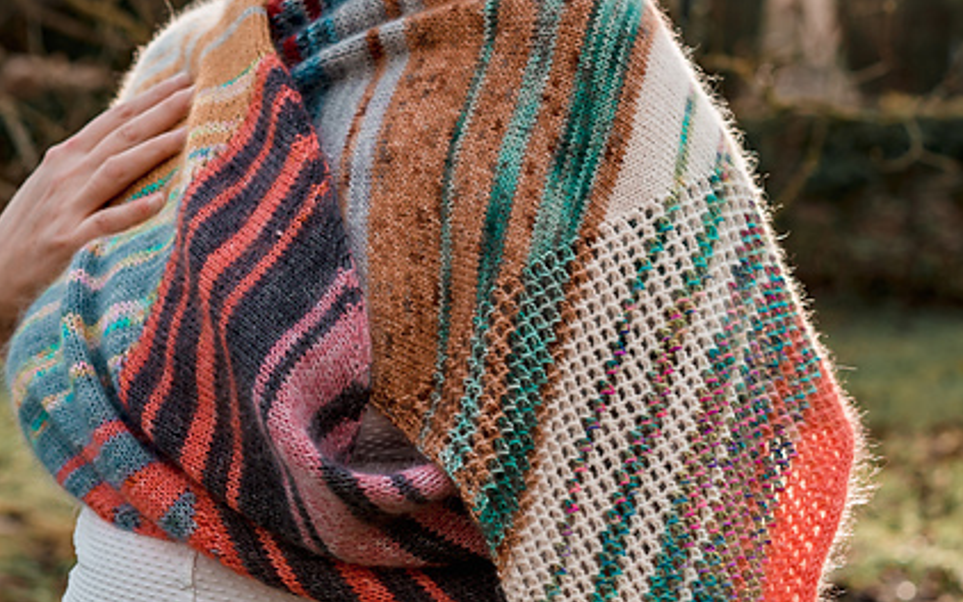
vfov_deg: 13.2
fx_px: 2599
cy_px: 303
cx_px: 420
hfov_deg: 21.0
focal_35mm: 99
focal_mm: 55
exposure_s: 1/320
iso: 125
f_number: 4
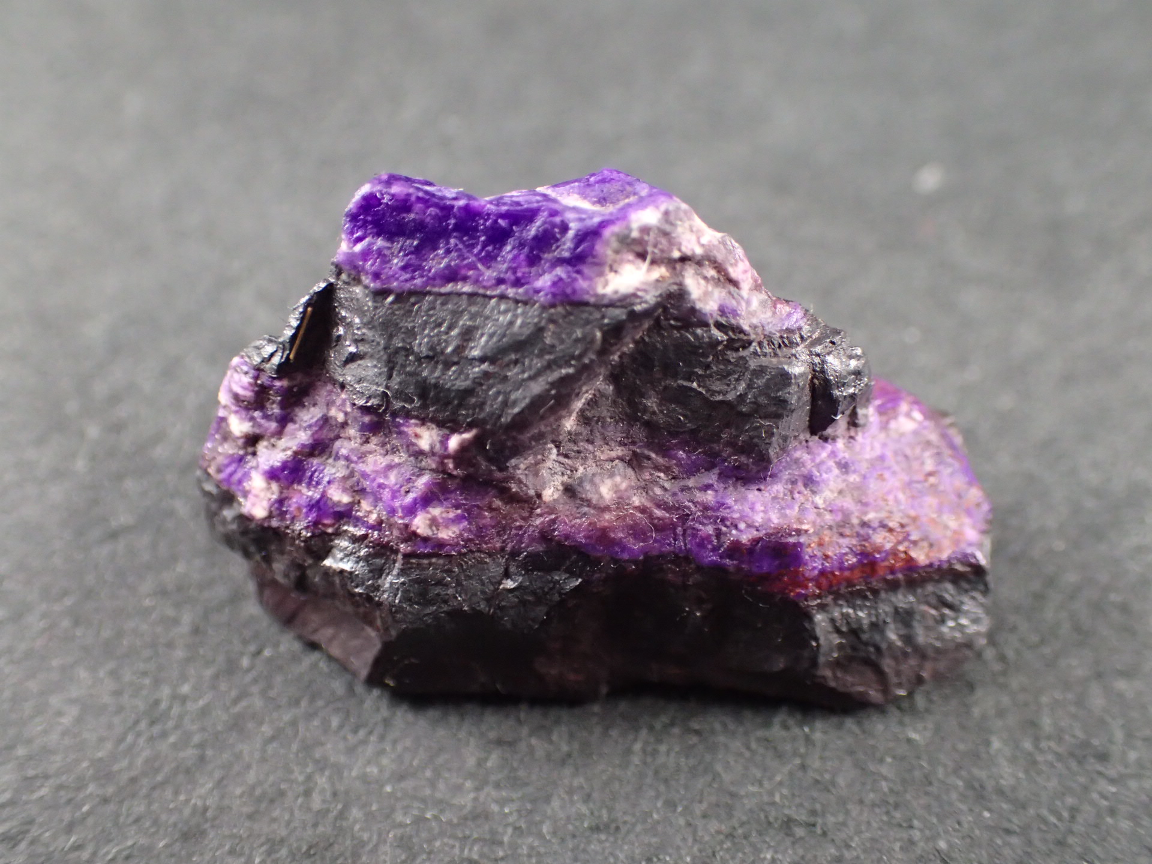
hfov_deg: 46.8
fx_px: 1331
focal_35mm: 40
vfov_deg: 36.0
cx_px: 576
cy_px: 432
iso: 640
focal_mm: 7.34
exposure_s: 1/160
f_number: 2.8
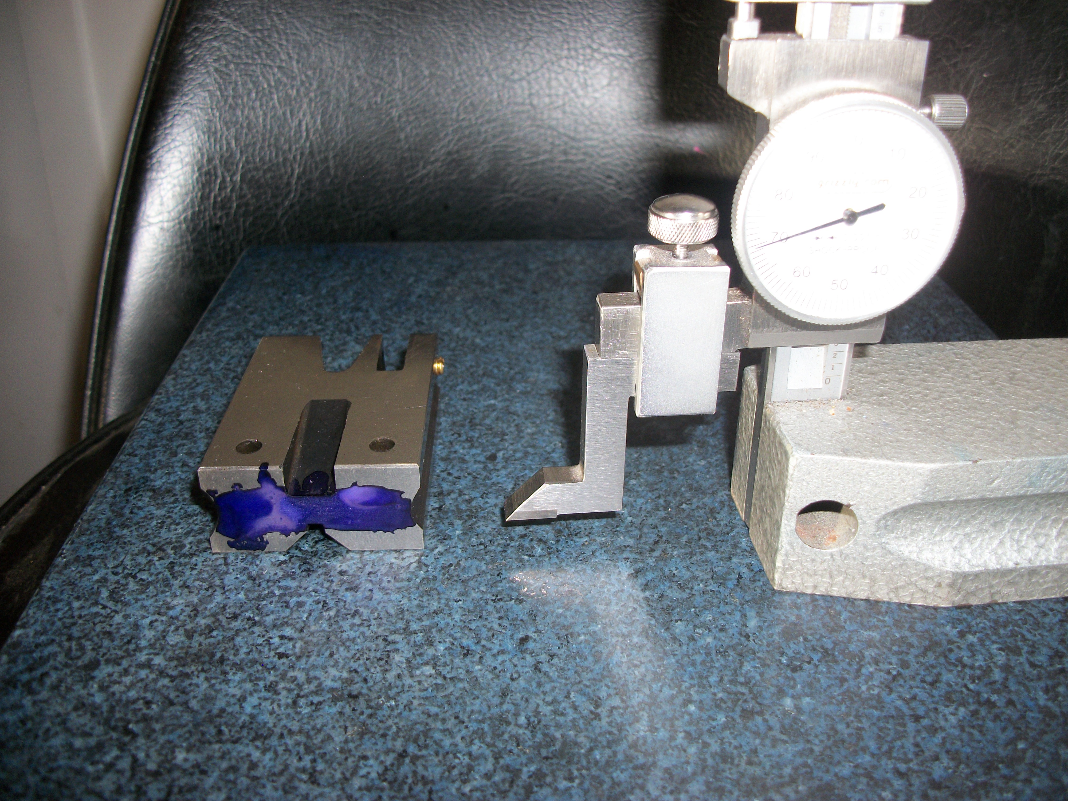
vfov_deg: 44.2
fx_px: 987
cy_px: 400
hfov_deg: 56.8
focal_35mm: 32
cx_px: 534
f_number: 2.9
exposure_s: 1/30
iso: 80
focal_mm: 5.7
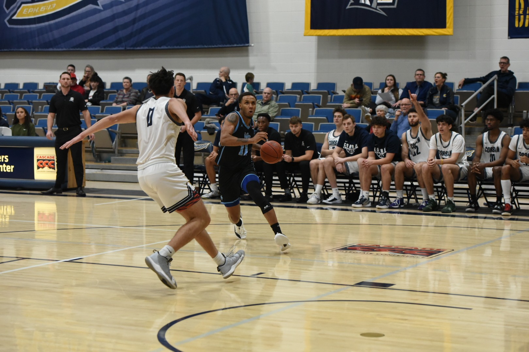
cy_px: 176
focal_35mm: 86
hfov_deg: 23.6
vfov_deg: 15.9
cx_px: 264
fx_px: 1264
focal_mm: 86
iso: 6400
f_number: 4
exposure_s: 1/1250
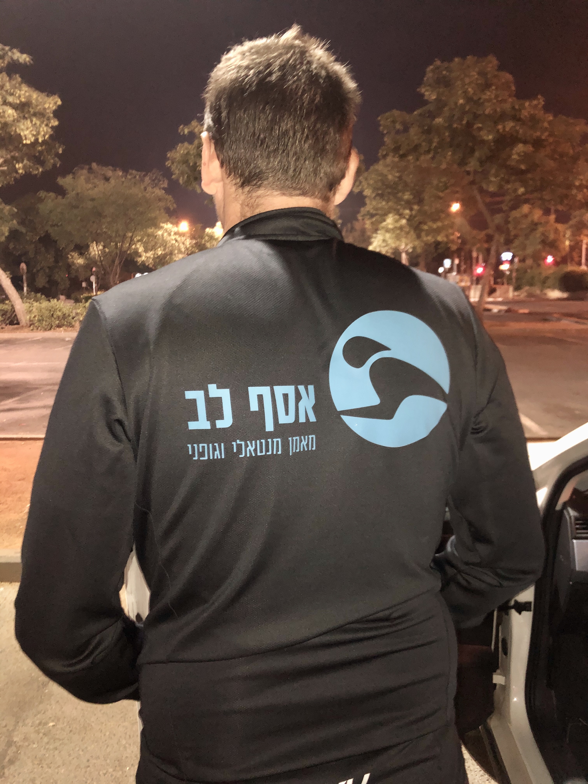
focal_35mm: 28
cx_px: 294
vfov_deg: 63.4
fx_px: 634
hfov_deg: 49.7
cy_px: 392
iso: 320
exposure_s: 1/4
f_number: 1.8
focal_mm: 3.99
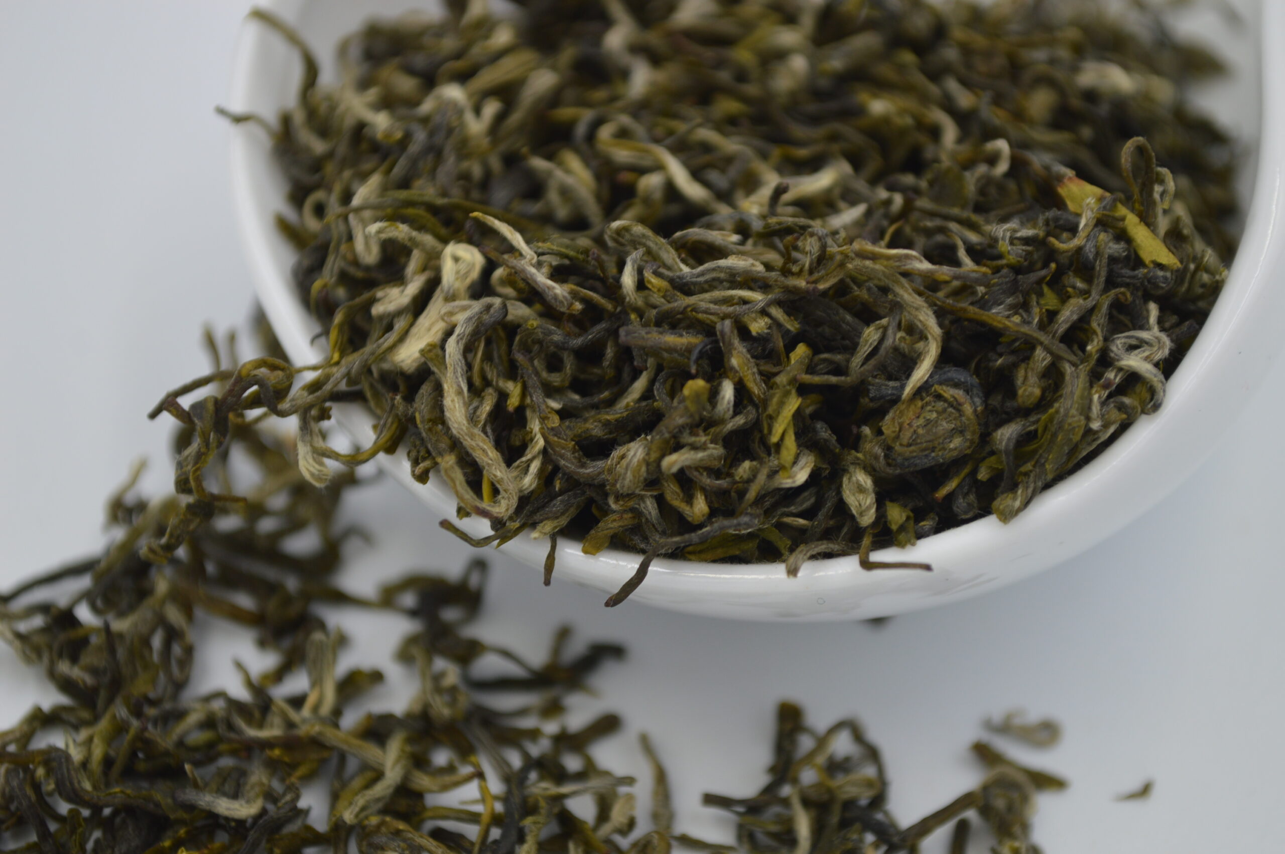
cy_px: 427
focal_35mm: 72
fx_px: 2568
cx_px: 642
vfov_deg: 18.9
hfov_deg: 28.1
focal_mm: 48
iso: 200
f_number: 5.6
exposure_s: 1/125
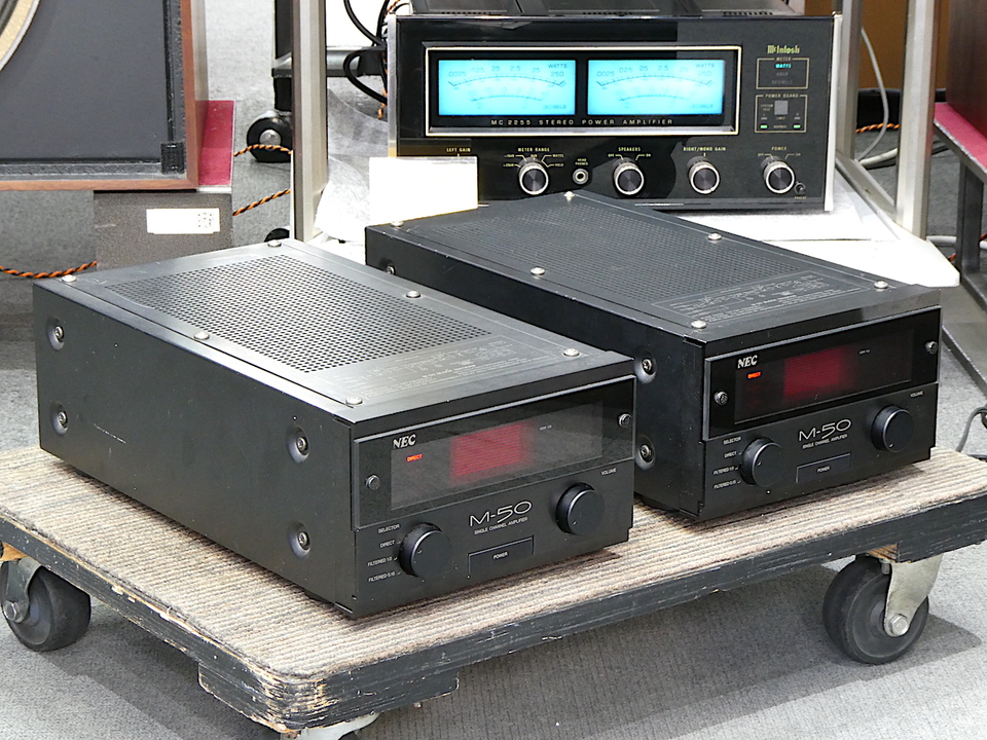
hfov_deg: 21.8
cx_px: 494
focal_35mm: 90
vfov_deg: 16.4
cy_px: 370
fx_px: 2566
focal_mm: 16.1
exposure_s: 1/1.3
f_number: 7.1
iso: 400
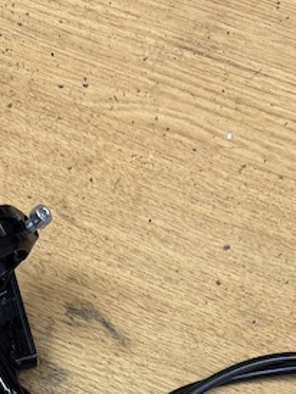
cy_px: 552
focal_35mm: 70
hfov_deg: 20.9
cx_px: 86
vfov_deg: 23.5
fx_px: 797
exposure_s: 1/50
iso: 250
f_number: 1.78
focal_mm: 6.76
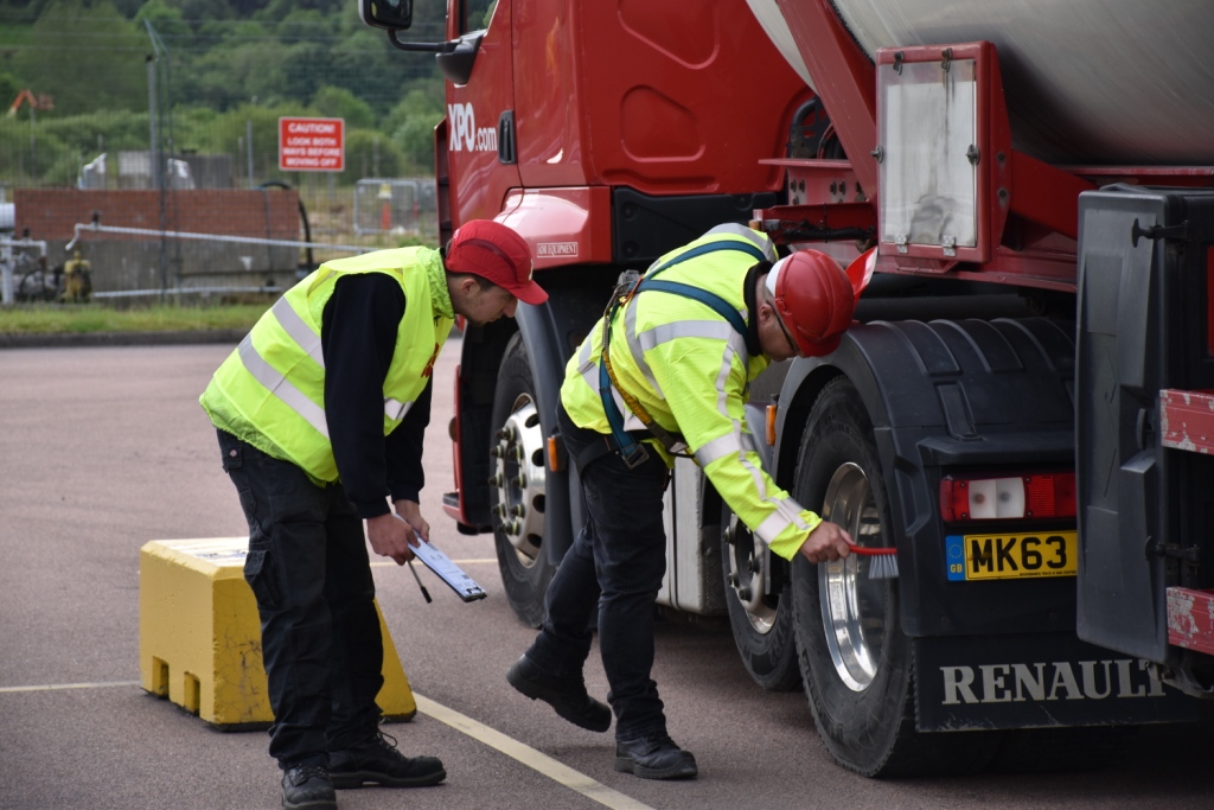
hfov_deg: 14.4
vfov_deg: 9.6
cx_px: 607
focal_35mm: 142
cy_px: 405
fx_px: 4806
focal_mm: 95
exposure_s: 1/100
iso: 125
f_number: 5.6
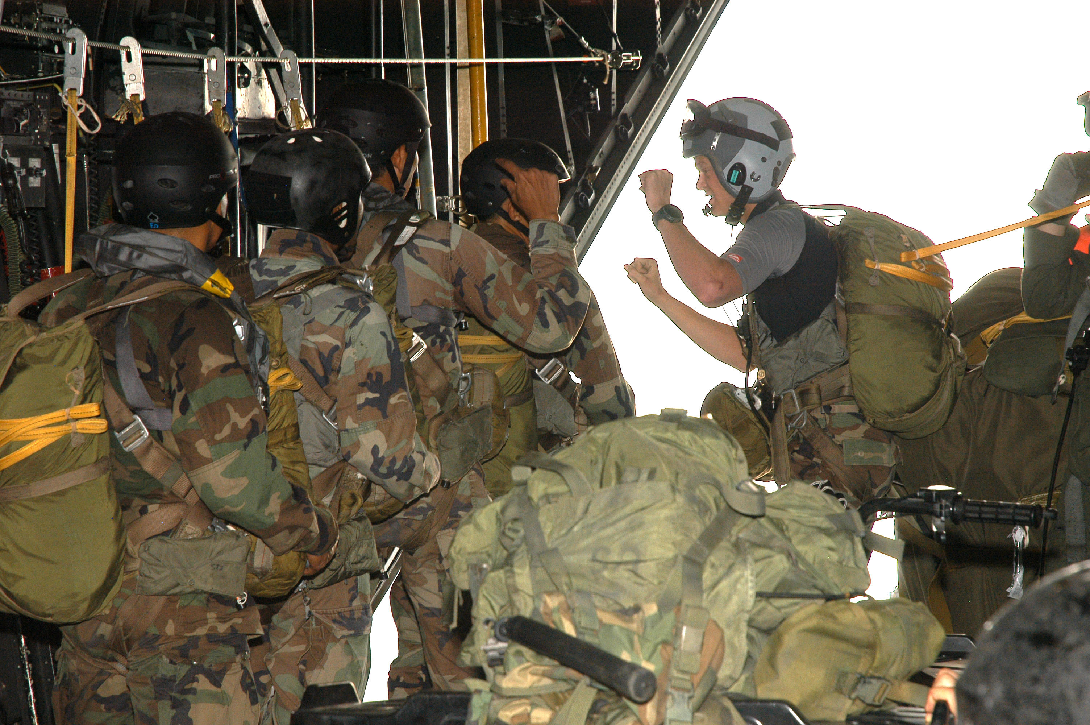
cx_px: 545
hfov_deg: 19.5
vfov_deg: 13.0
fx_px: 3176
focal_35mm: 105
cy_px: 362
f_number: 7.1
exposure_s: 1/180
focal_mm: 70
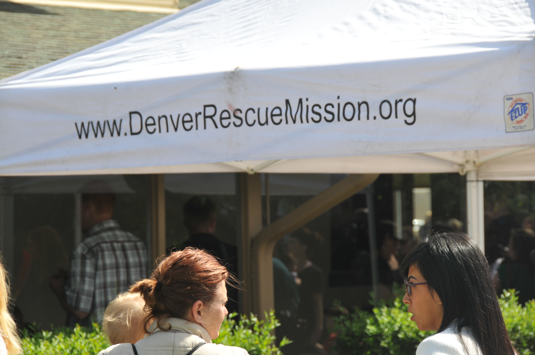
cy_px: 178
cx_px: 268
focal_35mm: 180
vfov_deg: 7.6
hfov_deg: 11.4
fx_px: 2672
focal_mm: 120
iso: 200
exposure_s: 1/250
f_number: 8
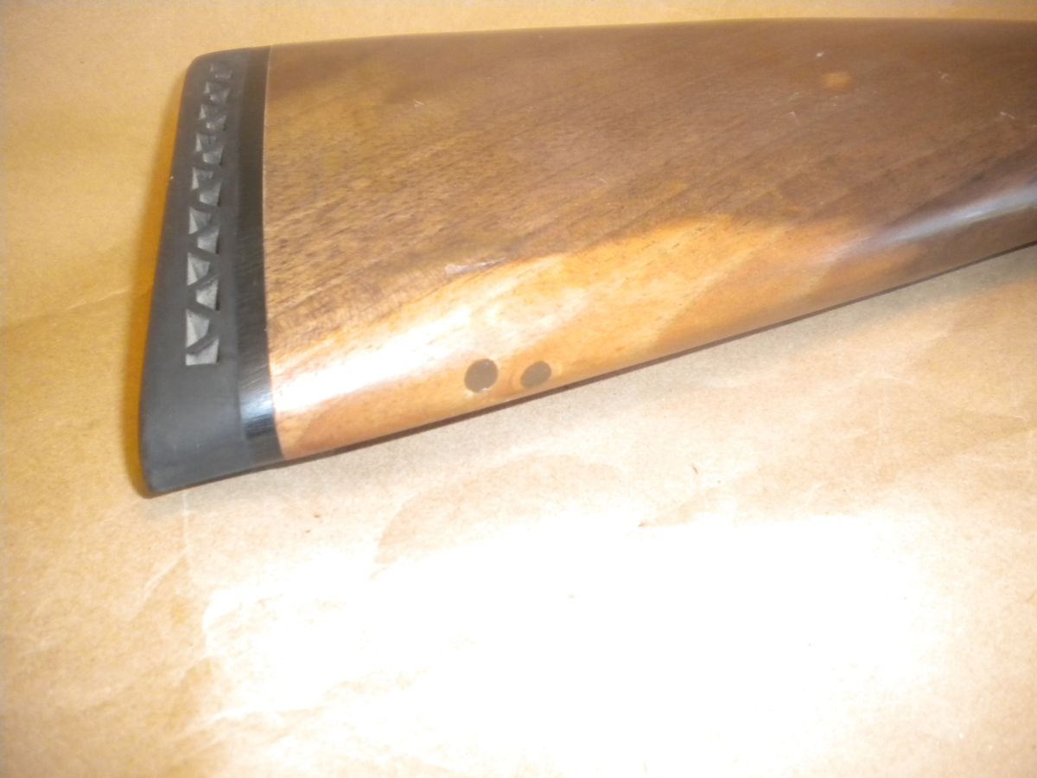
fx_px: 1049
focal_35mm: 35
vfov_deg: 40.7
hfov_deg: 52.6
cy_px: 389
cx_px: 518
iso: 400
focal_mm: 6.3
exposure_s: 1/30
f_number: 3.1
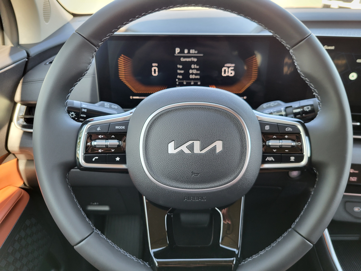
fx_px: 271
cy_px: 136
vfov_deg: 53.1
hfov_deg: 67.3
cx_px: 180
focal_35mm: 26
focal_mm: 5.4
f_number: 1.8
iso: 160
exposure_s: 1/120
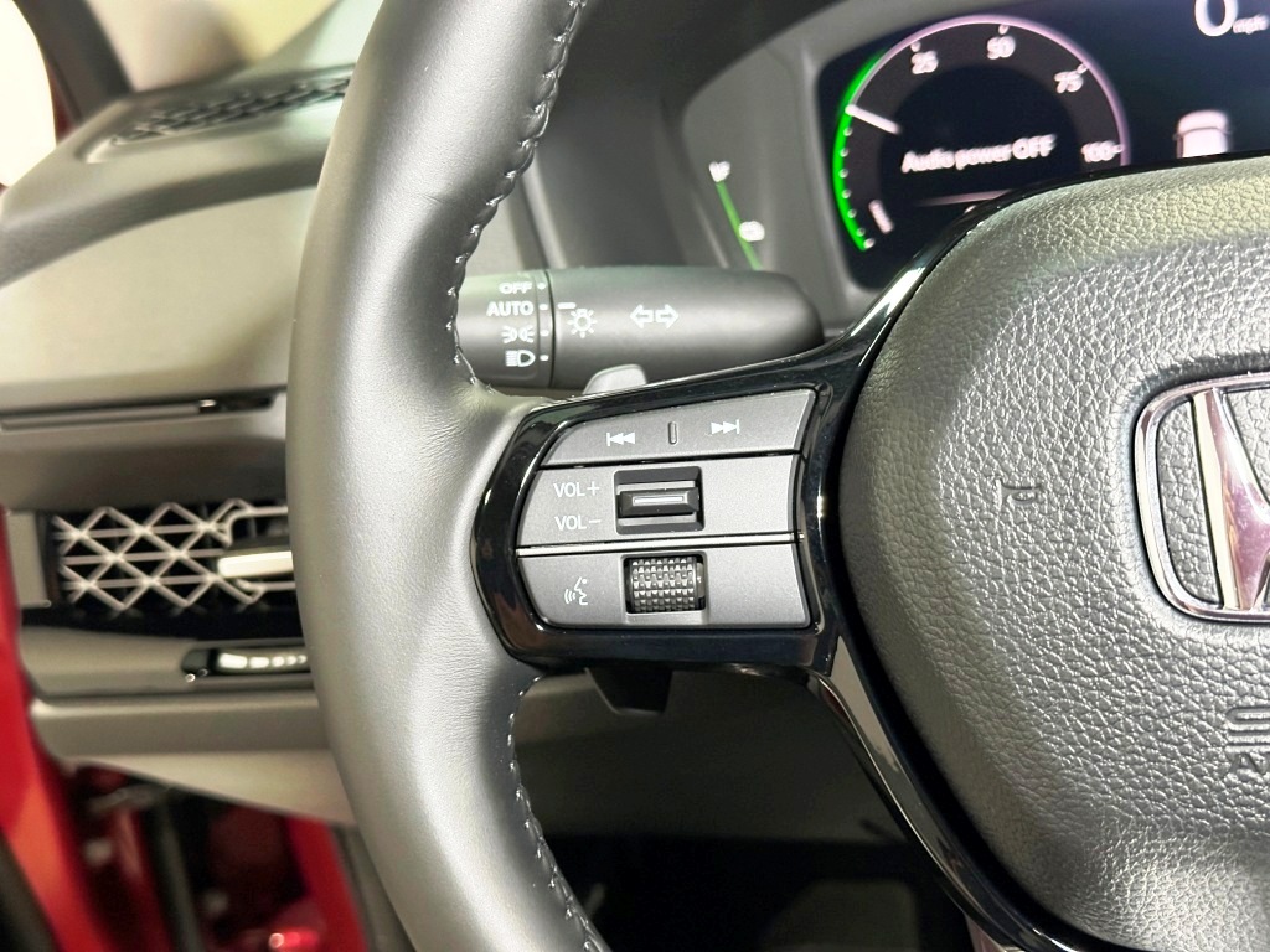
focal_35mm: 48
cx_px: 635
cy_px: 476
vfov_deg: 30.3
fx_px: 1761
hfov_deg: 39.7
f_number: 1.78
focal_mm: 6.86
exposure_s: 1/30
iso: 500
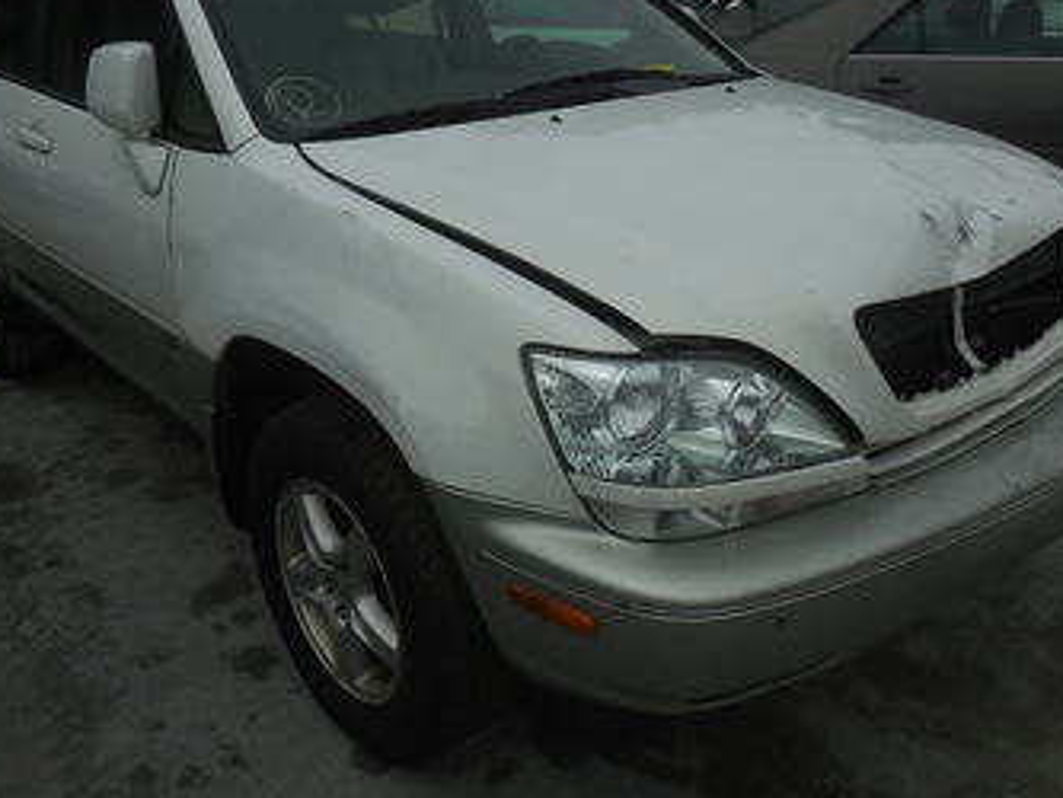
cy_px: 338
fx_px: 922
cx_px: 492
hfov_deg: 59.9
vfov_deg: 46.7
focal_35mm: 30
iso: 125
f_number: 10.5
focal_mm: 4.5
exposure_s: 1/320
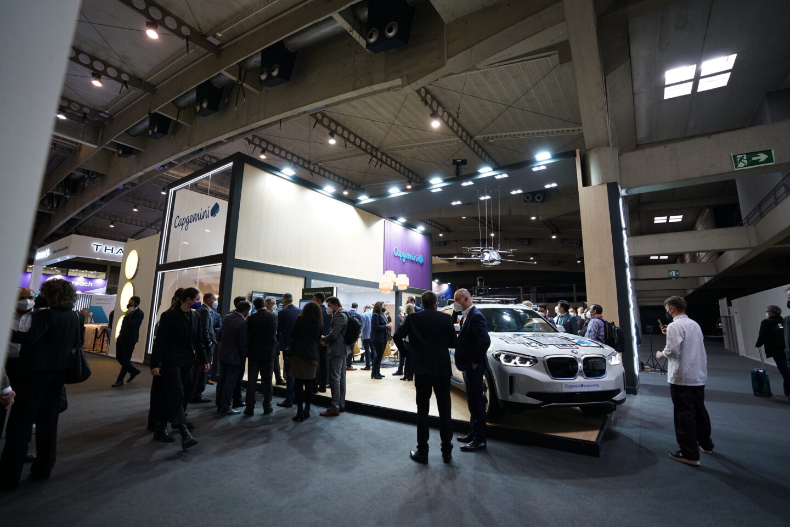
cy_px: 264
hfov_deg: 96.7
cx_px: 395
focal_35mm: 16
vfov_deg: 73.7
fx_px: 351
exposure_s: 1/160
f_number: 2.8
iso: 1000
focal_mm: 16
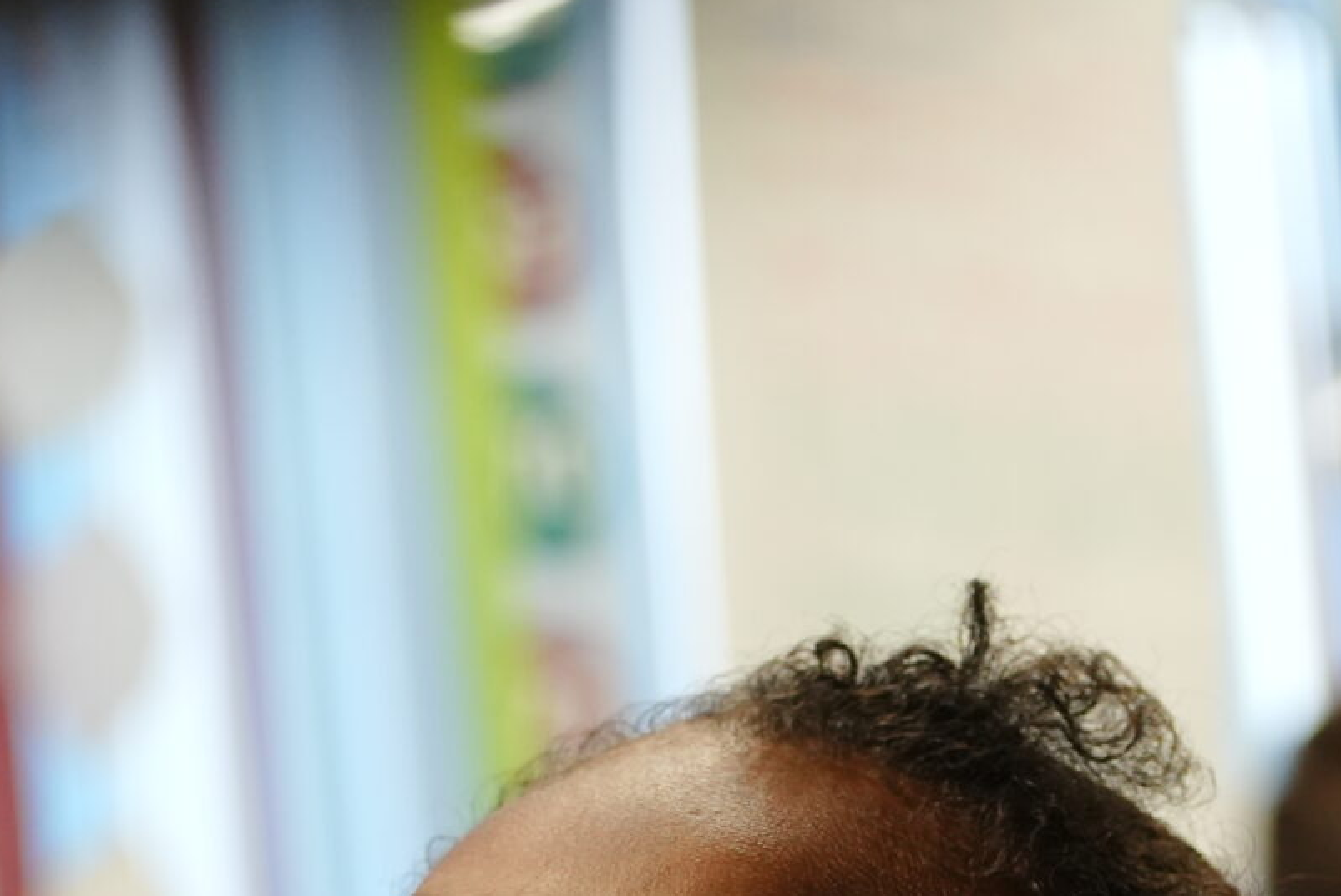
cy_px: 1261
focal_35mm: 239
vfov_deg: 5.7
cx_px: 736
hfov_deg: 8.6
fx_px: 8905
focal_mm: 50
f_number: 2.8
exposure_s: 1/80
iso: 800
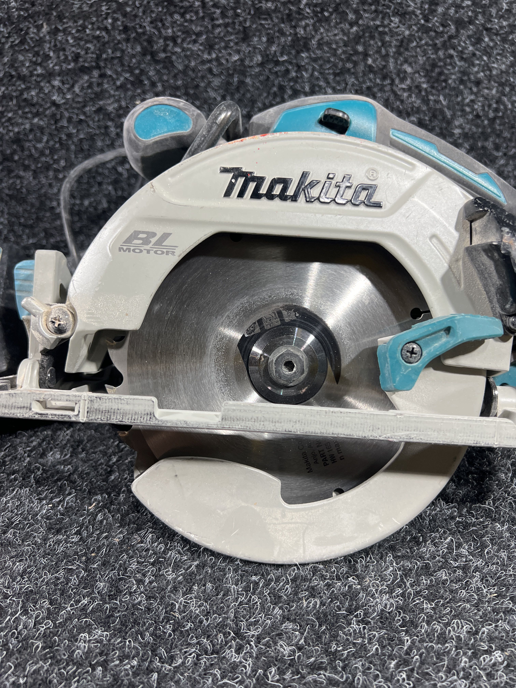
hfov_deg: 53.1
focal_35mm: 26
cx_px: 258
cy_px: 344
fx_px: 517
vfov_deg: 67.3
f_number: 1.5
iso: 100
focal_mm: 5.7
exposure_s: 1/100
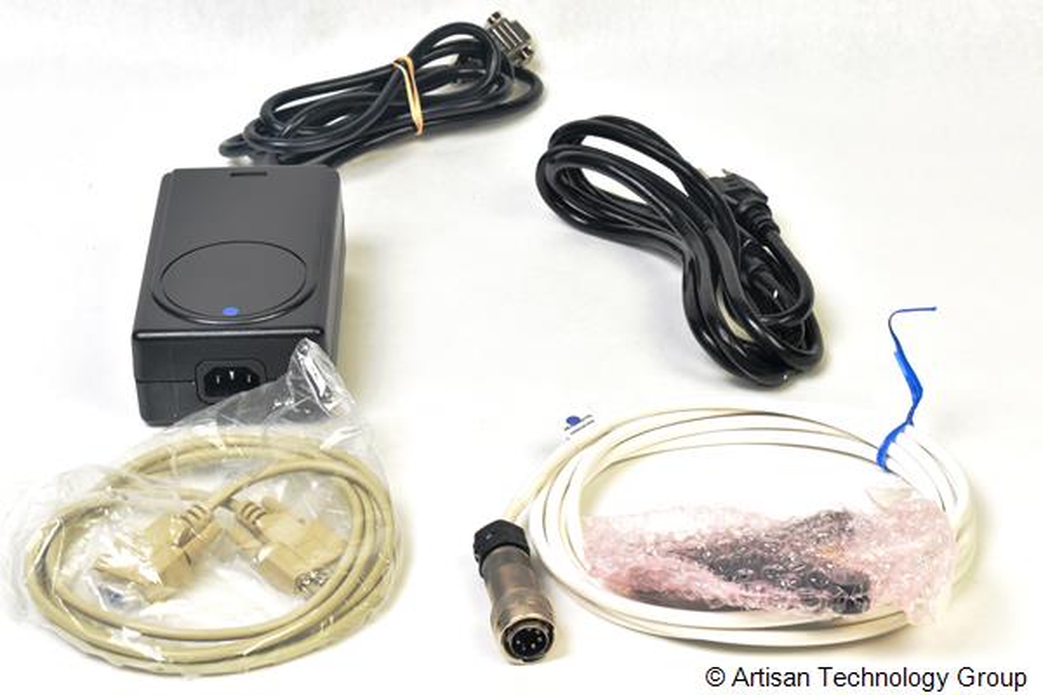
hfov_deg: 24.6
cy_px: 348
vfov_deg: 16.6
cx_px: 522
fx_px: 2390
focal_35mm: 82
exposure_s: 1/160
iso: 200
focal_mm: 55
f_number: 10
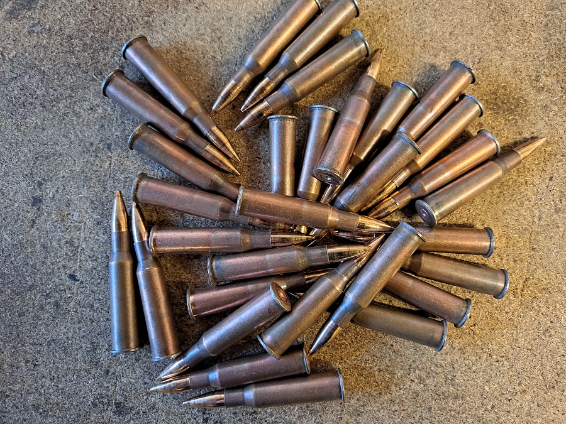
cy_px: 212
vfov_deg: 56.8
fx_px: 392
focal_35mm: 24
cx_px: 283
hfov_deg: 71.6
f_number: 1.8
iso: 400
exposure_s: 1/25
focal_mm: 5.23
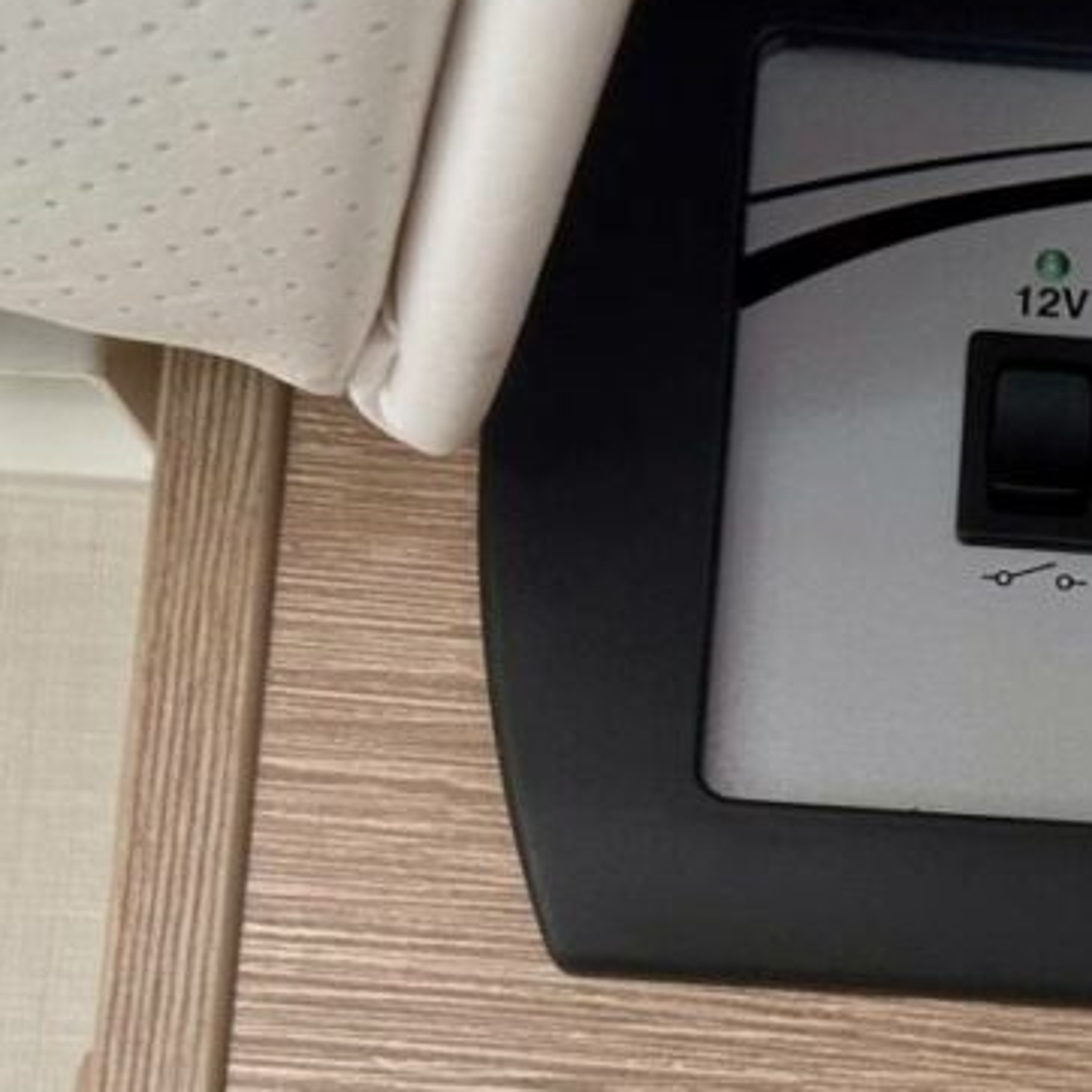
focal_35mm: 90
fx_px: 3212
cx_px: 1155
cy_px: 971
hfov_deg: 18.7
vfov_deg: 19.0
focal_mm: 6.86
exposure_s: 1/91
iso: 250
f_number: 1.78
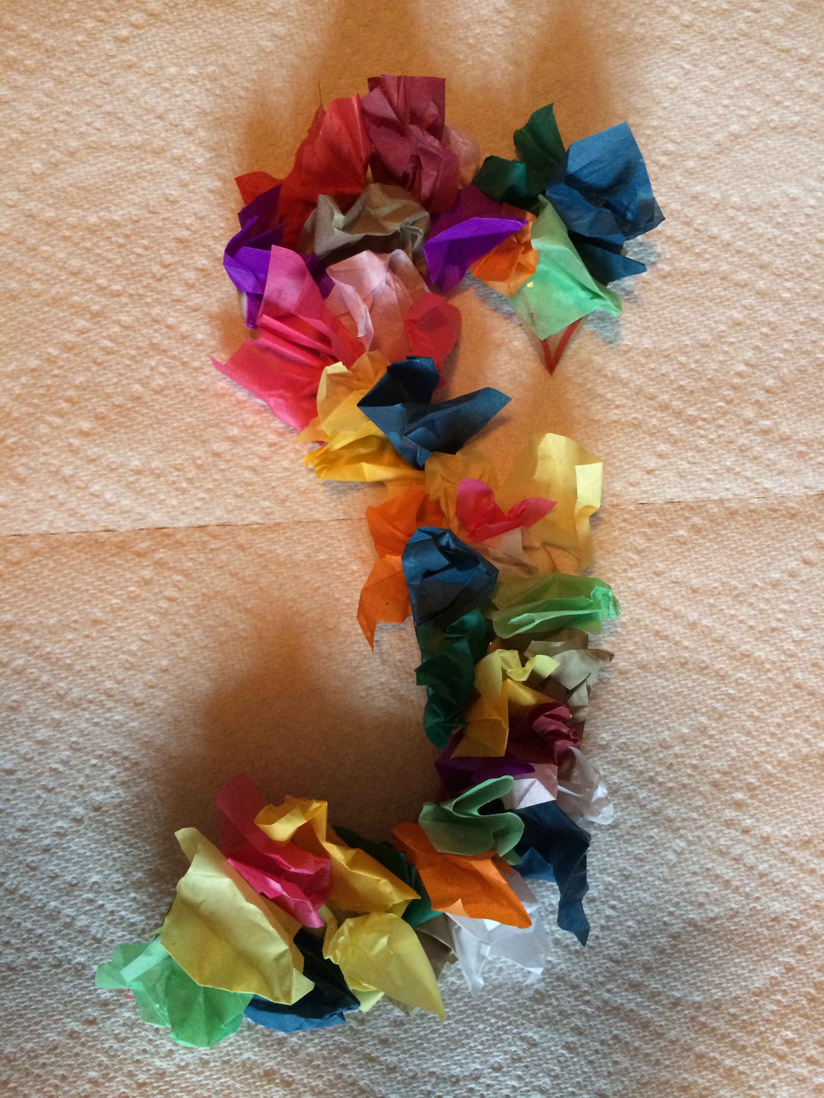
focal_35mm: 30
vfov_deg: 60.0
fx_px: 952
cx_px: 412
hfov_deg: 46.8
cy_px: 549
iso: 250
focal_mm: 4.12
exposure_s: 1/30
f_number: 2.2
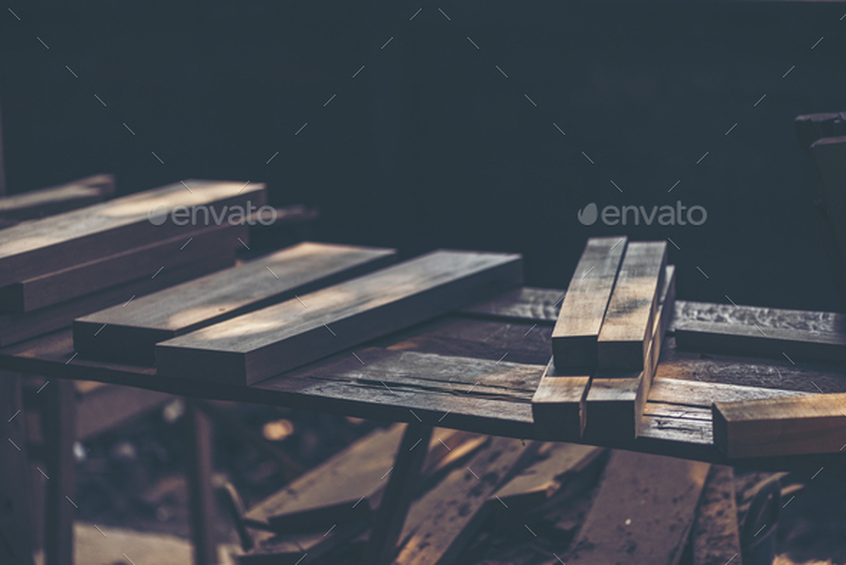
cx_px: 423
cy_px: 282
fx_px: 2469
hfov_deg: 19.4
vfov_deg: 13.1
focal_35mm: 105
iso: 500
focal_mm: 105
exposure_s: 1/2500
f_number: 2.8
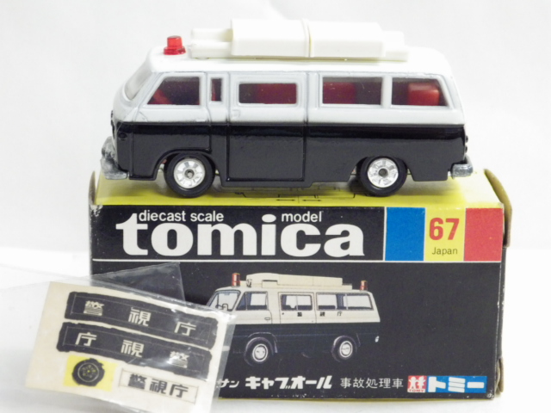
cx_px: 276
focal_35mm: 119
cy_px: 206
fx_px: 1894
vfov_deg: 12.5
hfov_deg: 16.6
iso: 800
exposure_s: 1/30
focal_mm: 21.3
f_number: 4.8
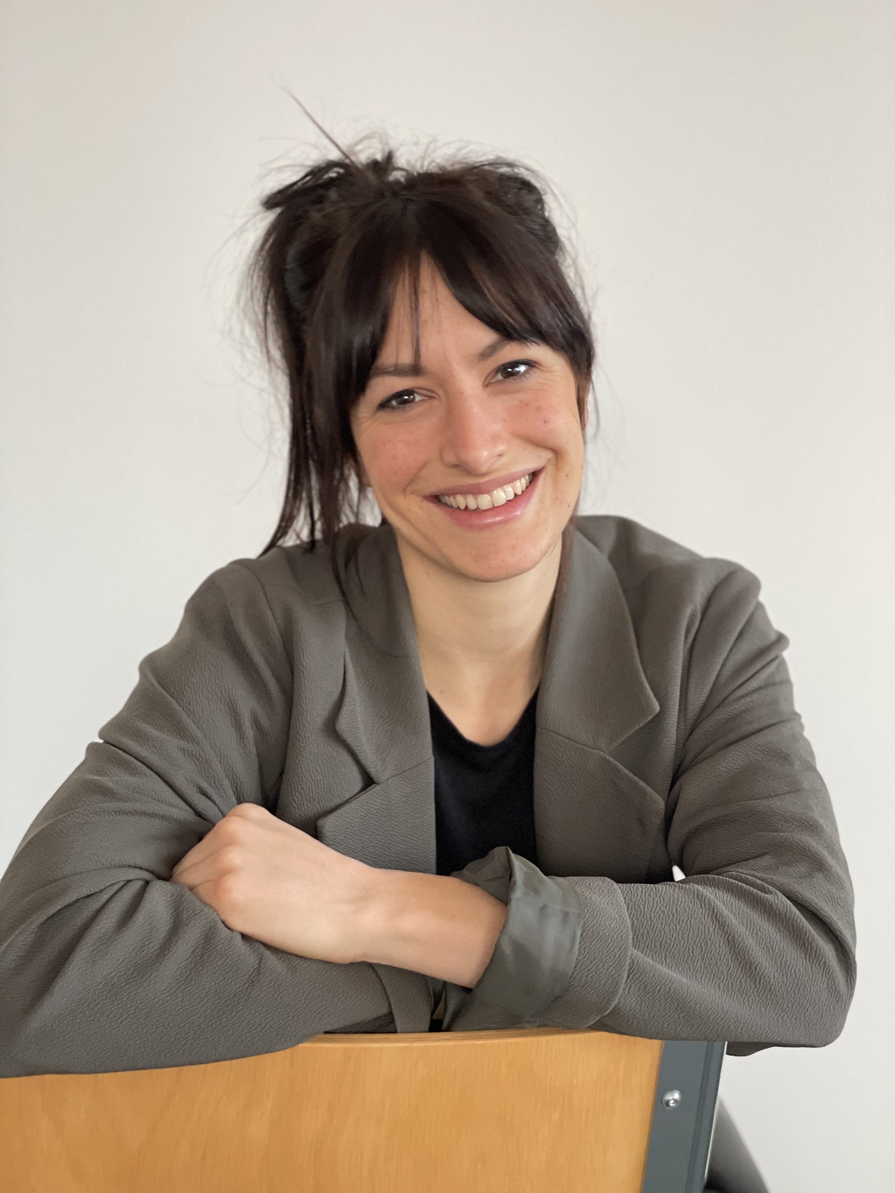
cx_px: 448
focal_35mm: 52
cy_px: 596
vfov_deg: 36.8
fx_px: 1793
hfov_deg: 28.0
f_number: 2
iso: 250
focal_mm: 6
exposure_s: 1/71
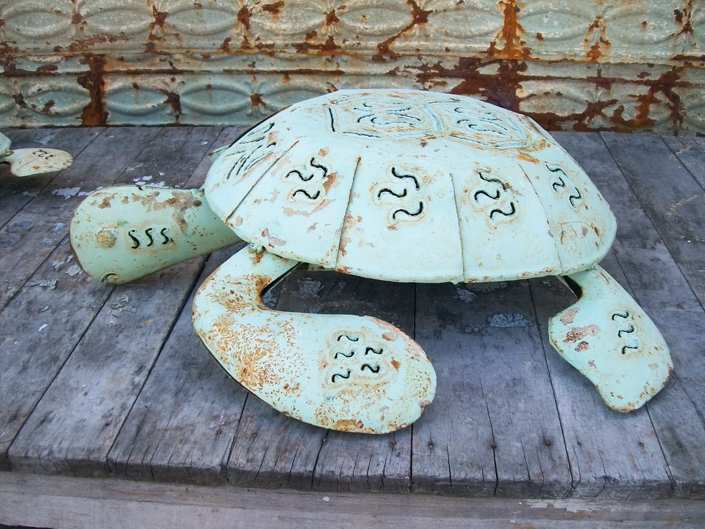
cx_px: 352
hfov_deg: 51.4
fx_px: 733
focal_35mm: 36
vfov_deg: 39.7
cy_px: 264
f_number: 2.7
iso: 80
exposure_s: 1/200
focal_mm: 6
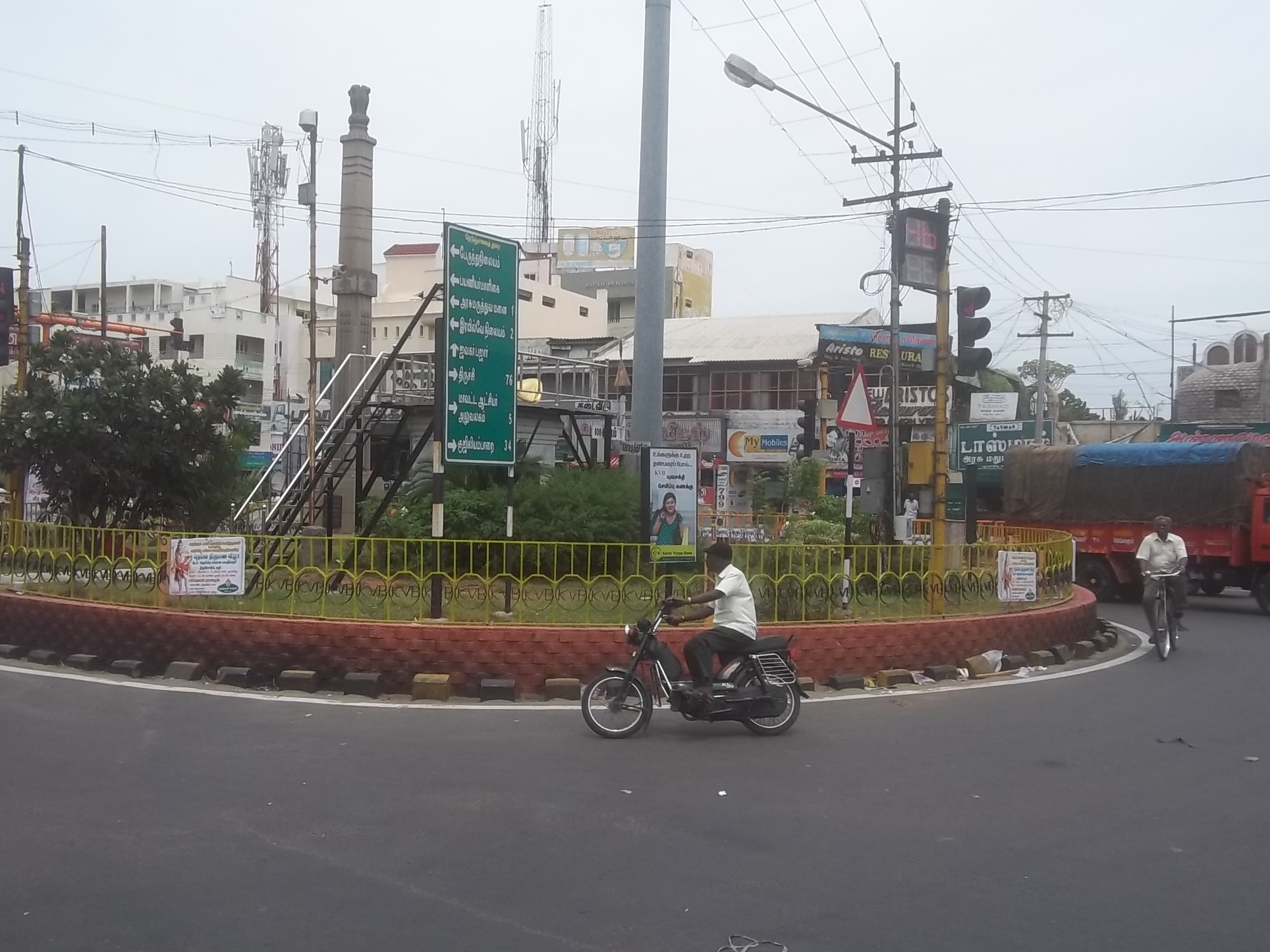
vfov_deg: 41.8
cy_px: 492
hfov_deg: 53.9
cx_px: 602
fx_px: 1247
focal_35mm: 34
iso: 80
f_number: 5.5
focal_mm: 5.7
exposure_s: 1/500
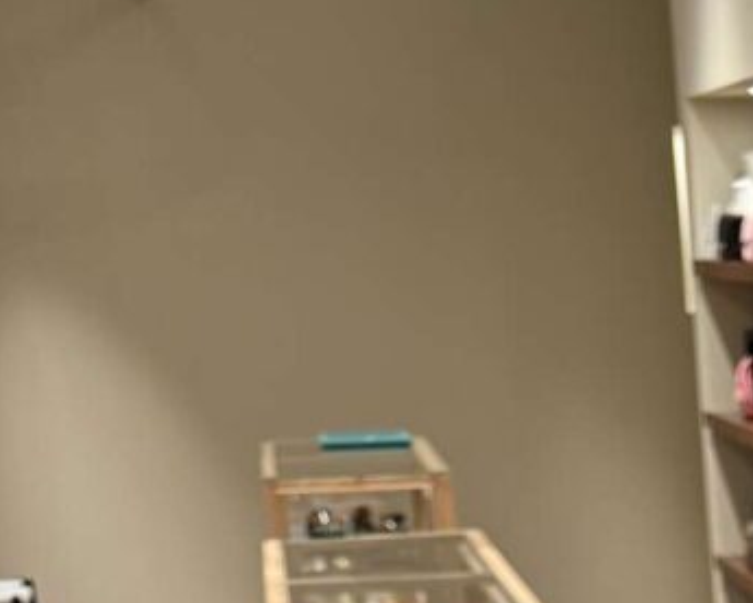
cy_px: 1603
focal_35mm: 104
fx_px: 2318
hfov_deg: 16.8
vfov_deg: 11.3
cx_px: 1111
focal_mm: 6.76
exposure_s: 1/50
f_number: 1.78
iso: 125
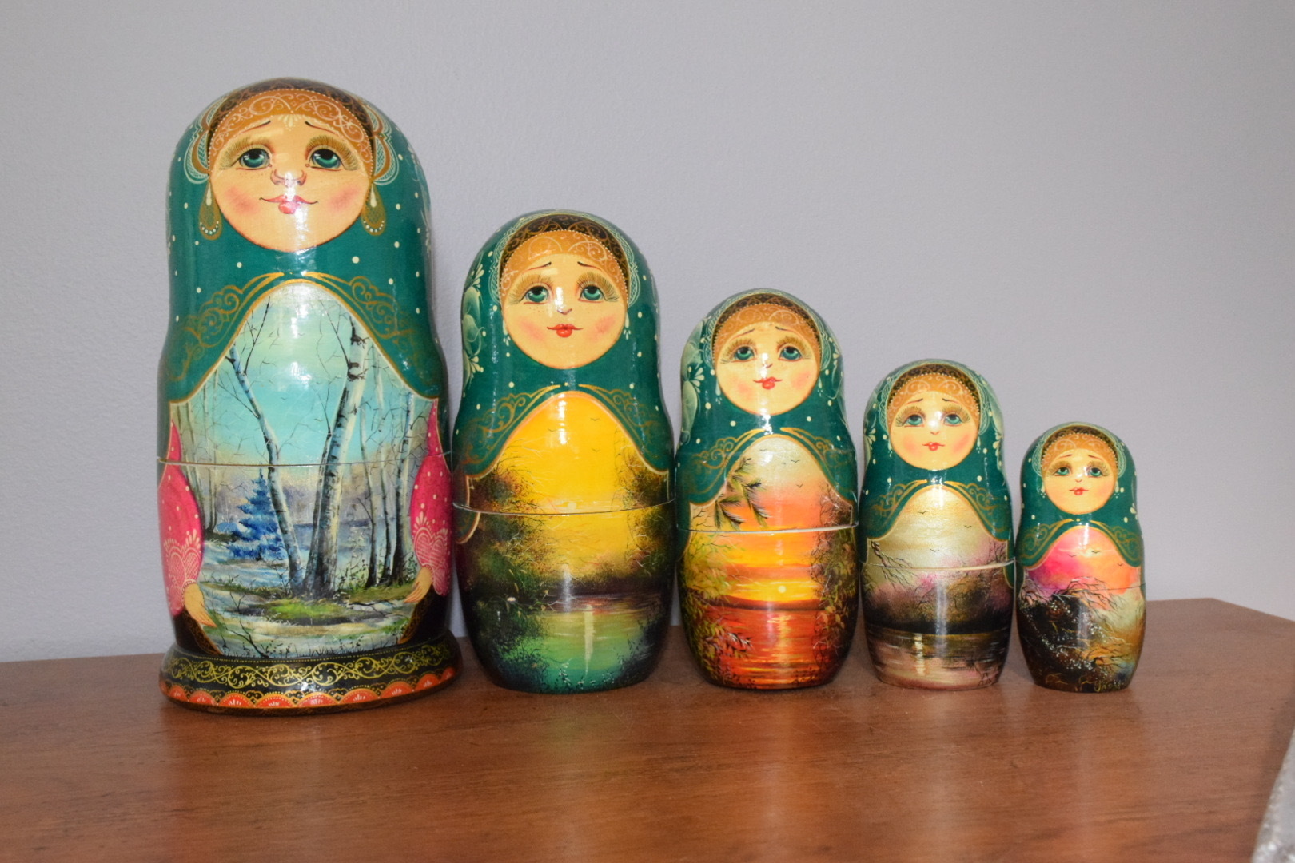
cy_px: 432
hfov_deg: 41.1
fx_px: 1727
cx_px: 648
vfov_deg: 28.1
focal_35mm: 48
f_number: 11
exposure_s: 1/200
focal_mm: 32
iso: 6400
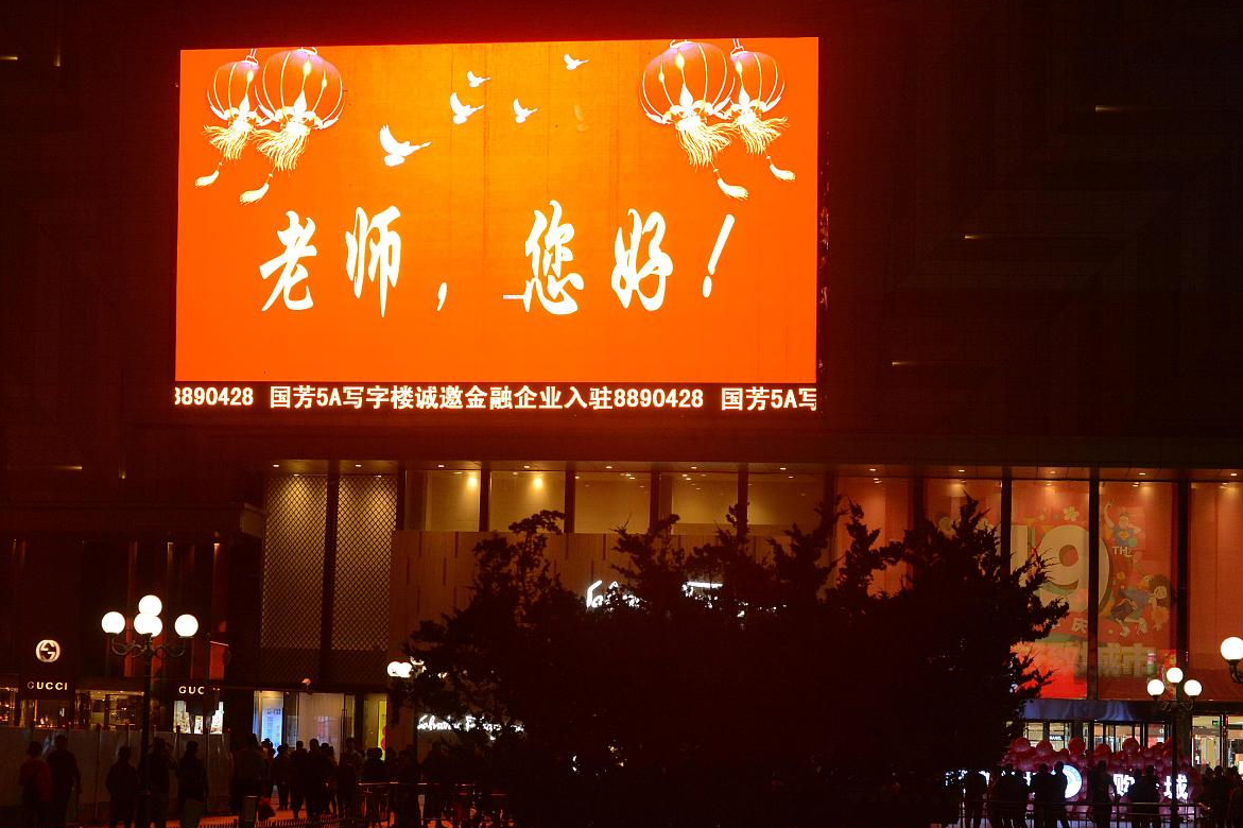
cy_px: 410
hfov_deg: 24.8
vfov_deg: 16.6
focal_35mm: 82
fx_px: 2830
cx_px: 636
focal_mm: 80
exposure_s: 1/250
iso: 4000
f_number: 8
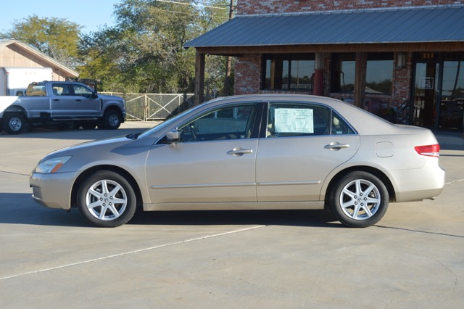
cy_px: 154
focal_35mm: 52
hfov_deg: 37.9
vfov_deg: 25.7
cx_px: 232
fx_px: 676
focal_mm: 35
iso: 100
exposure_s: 1/200
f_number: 7.1
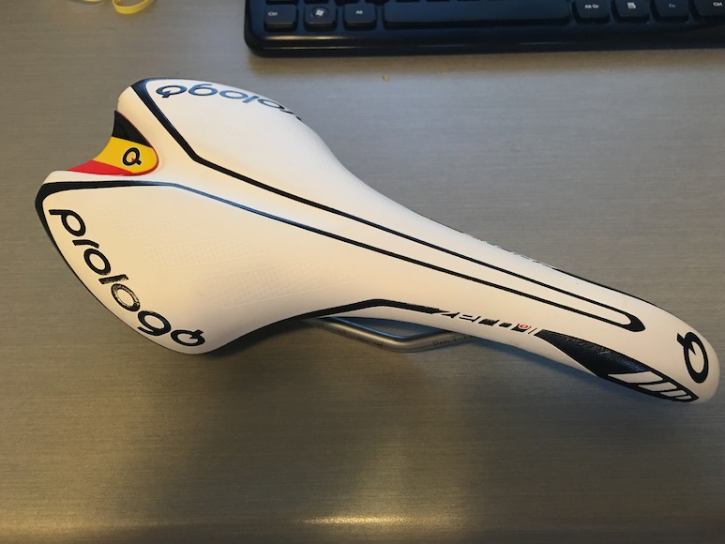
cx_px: 368
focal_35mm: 30
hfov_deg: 60.0
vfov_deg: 46.8
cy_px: 265
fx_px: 628
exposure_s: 1/15
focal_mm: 4.15
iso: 64
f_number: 2.2
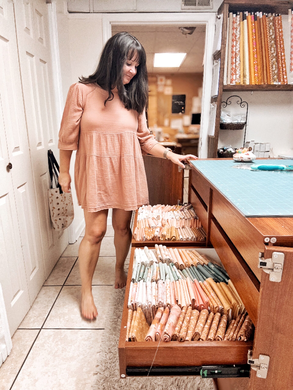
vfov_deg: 73.9
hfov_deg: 58.9
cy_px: 195
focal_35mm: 23
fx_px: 260
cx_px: 146
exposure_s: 1/40
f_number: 1.9
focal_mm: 2.69
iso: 64
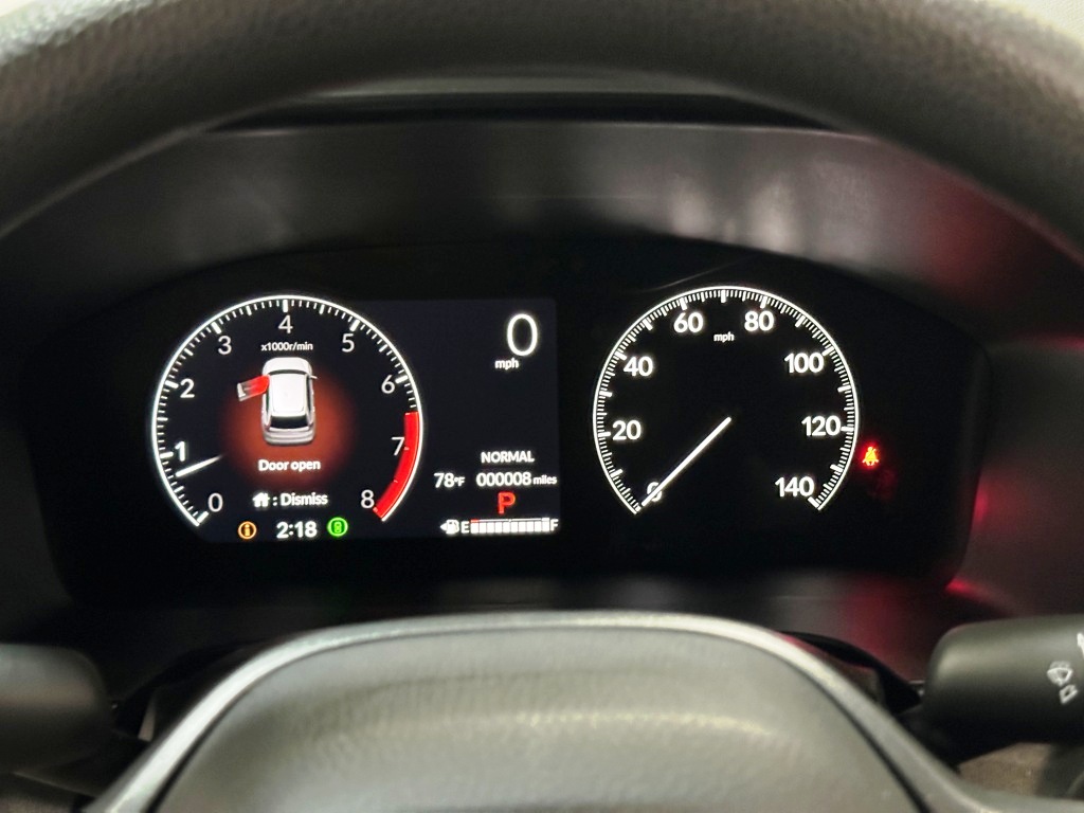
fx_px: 1503
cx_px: 542
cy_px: 406
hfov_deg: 39.7
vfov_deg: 30.3
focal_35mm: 48
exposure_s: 1/24
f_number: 1.78
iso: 640
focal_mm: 6.86
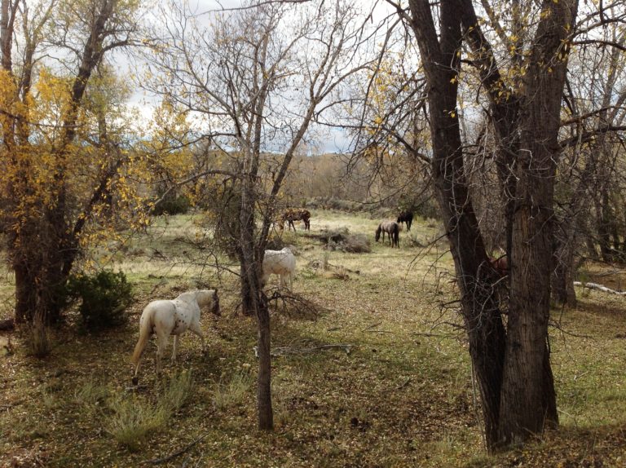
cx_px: 313
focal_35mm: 35
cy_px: 234
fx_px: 632
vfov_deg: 40.6
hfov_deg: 52.7
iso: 50
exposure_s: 1/1163
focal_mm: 4.28
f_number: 2.4
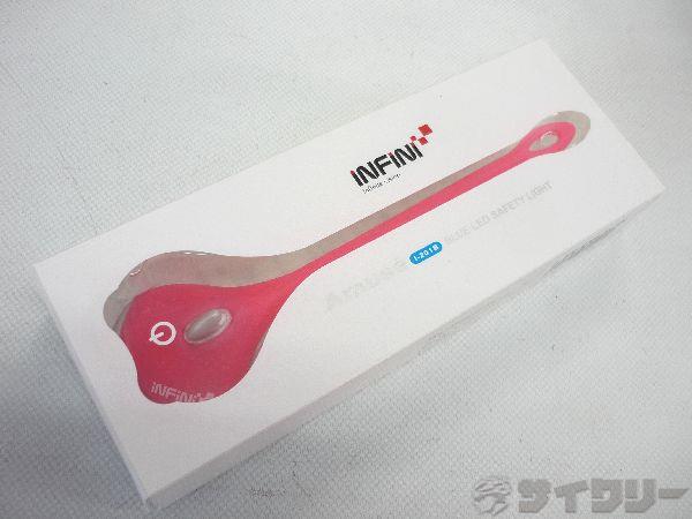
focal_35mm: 33
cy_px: 260
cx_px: 346
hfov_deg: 55.4
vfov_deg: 42.9
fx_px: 660
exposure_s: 1/40
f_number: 2.8
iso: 100
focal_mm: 5.5
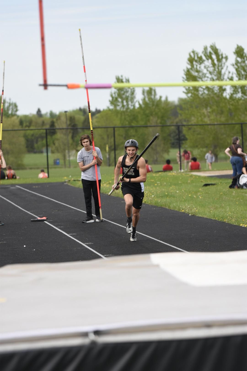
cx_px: 124
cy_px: 186
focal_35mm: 180
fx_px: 1852
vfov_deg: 11.4
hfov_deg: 7.6
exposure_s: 1/3200
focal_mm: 120
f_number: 2.8
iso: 280
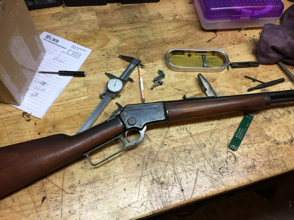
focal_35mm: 29
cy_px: 110
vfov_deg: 48.2
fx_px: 246
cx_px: 147
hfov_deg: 61.7
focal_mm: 4.15
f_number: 2.2
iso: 50
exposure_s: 1/30
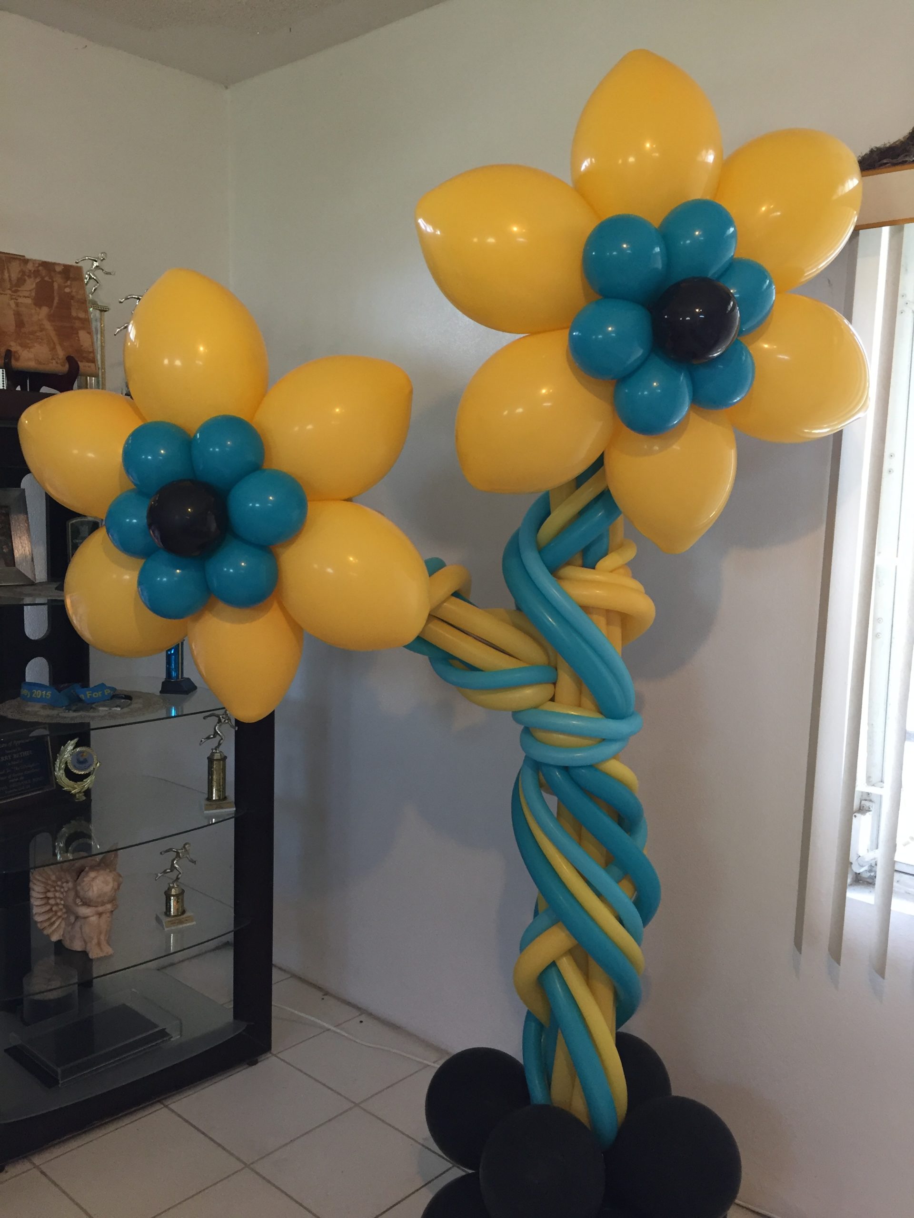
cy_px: 609
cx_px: 457
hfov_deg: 48.2
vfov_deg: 61.7
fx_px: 1021
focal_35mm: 29
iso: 100
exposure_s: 1/30
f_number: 2.2
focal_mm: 4.15
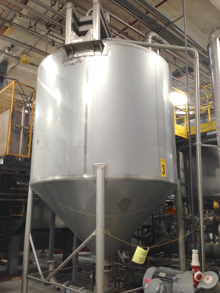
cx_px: 110
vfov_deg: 55.4
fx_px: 280
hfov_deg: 42.9
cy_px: 146
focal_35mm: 33
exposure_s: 1/20
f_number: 2.4
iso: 100
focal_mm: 4.12
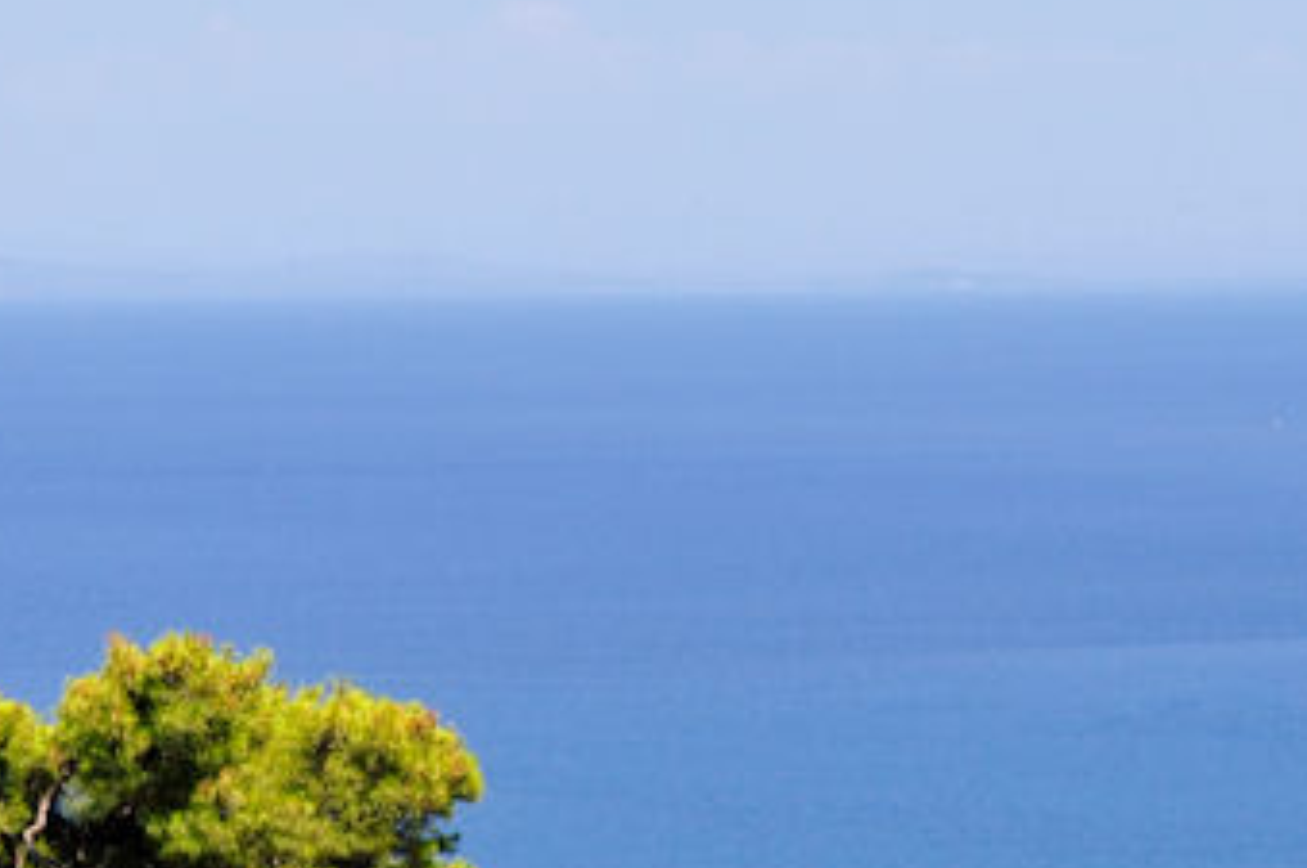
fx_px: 6735
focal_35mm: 186
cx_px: 374
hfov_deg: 11.1
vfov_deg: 7.3
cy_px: 1105
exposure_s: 1/320
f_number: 10
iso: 200
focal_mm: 35
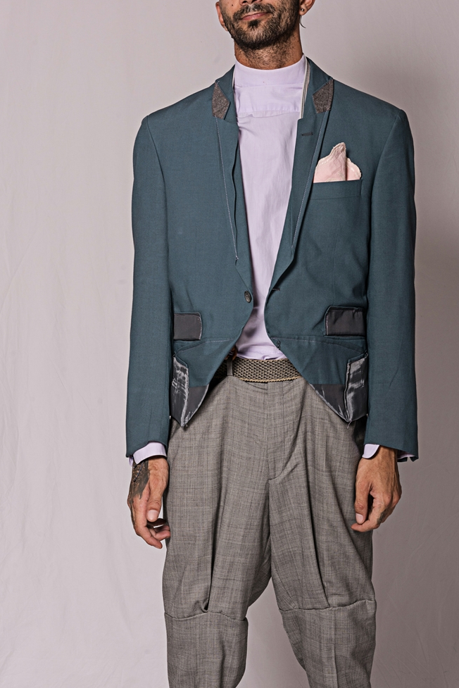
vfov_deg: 23.6
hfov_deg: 15.9
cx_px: 276
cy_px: 406
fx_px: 1643
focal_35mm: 86
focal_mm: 56
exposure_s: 1/160
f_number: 13
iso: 125
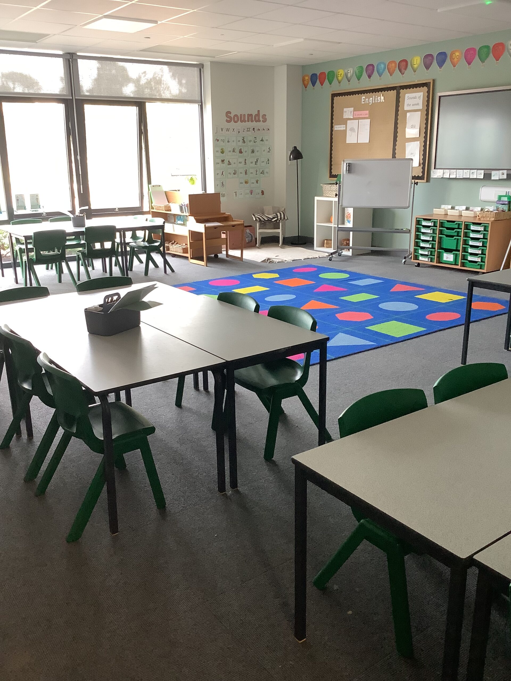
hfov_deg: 45.4
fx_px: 610
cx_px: 256
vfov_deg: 58.4
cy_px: 340
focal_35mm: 31
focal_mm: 3.3
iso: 160
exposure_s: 1/50
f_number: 2.4
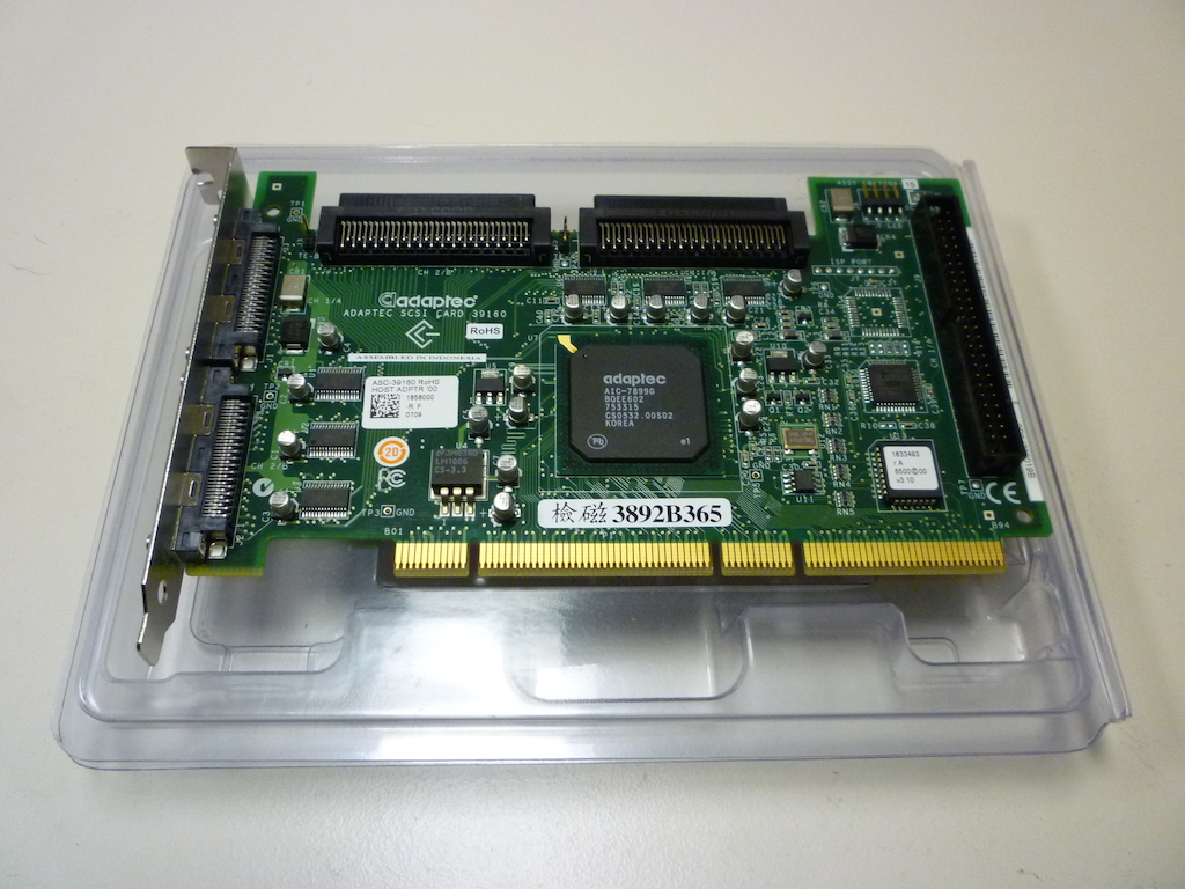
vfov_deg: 48.2
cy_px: 444
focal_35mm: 29
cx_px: 592
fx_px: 993
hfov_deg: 61.7
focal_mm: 5.2
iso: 400
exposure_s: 1/30
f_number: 3.3
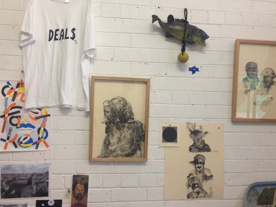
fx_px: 311
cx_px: 127
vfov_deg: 36.8
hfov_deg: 47.8
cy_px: 114
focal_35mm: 39
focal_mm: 4.12
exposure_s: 1/20
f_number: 2.4
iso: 125
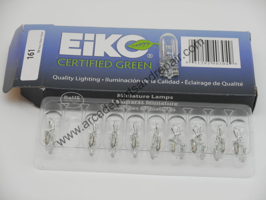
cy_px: 100
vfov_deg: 14.5
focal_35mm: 102
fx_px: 784
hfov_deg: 19.3
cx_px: 133
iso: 200
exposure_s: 1/60
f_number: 5.8
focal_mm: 18.2
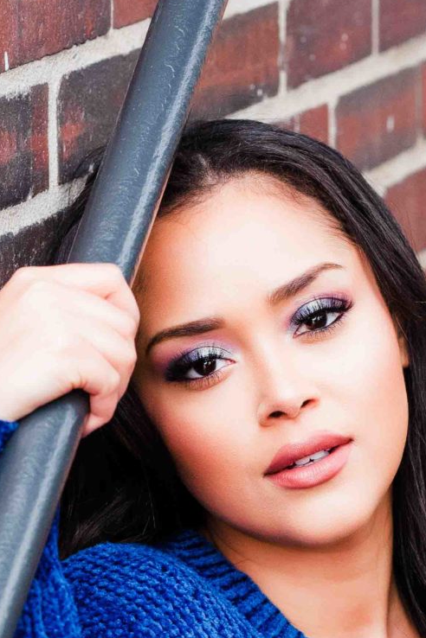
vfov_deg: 7.0
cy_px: 680
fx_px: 5236
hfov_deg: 4.7
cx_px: 306
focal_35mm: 295
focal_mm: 85
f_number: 4.5
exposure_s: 1/200
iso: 2200
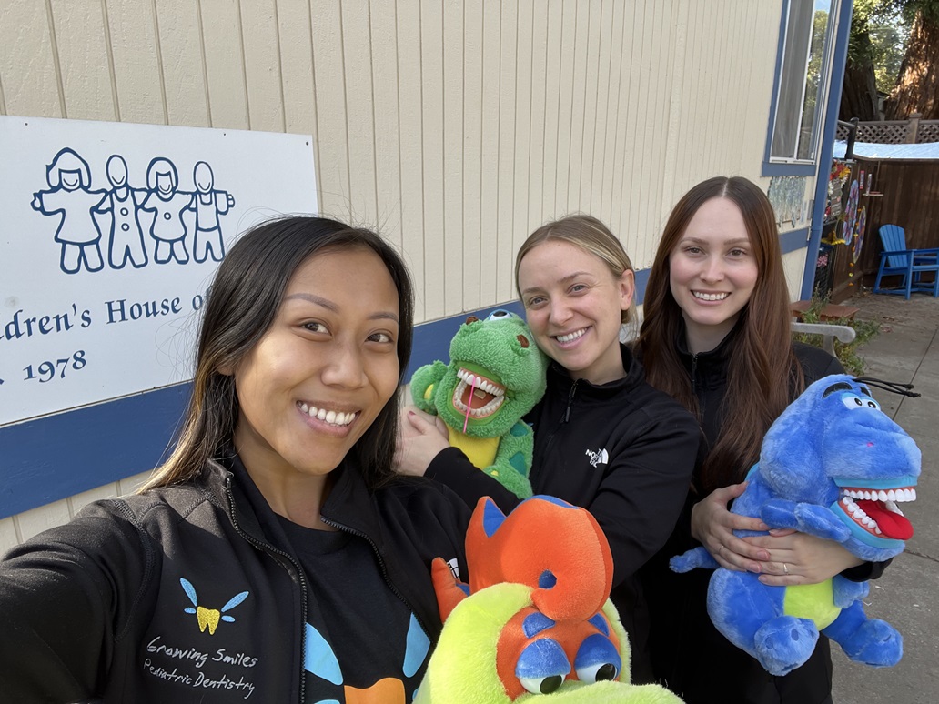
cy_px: 352
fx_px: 624
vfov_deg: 58.9
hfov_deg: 73.9
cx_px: 470
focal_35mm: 23
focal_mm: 2.71
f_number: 2.2
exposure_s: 1/142
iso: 25
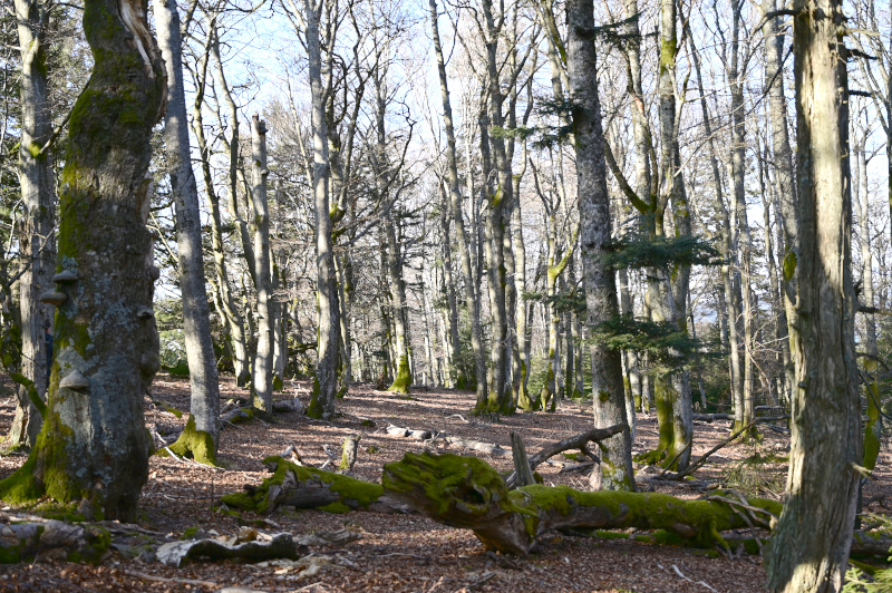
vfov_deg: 31.8
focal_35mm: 42
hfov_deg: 46.4
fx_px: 1040
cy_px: 296
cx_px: 446
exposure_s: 1/250
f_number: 4
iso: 125
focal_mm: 42
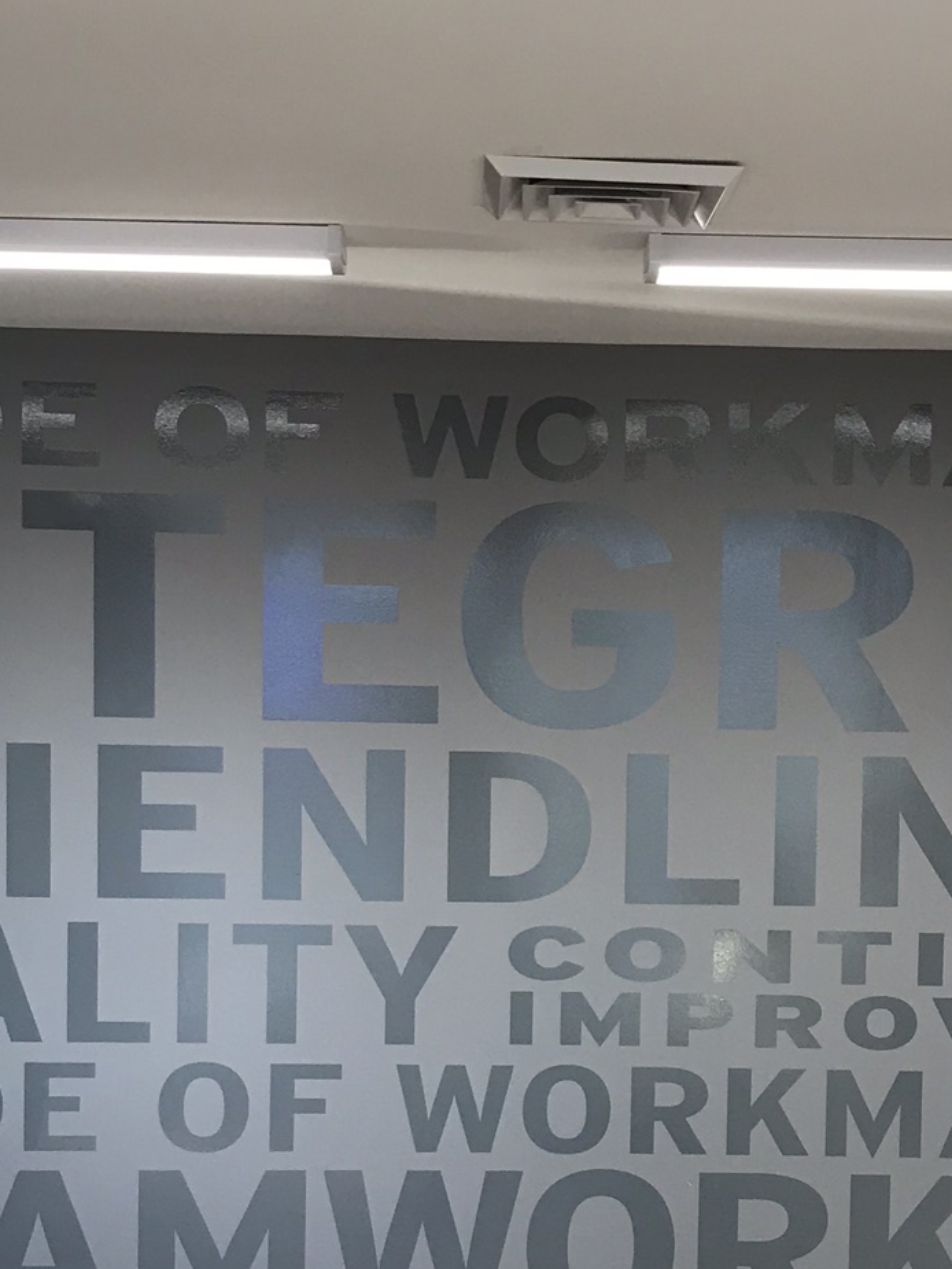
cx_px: 598
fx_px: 2273
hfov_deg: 23.6
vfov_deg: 30.9
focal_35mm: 62
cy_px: 855
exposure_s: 1/40
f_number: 1.8
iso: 20
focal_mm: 3.99
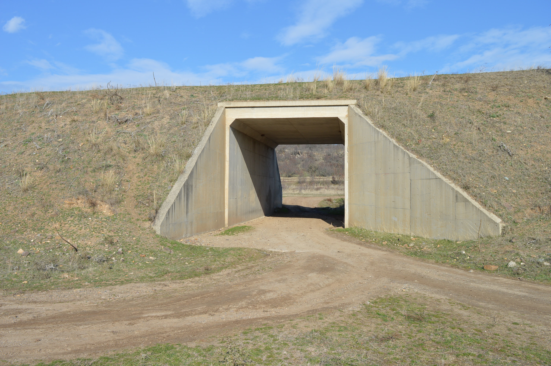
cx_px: 276
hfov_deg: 62.0
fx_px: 459
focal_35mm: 30
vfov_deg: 43.5
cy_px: 183
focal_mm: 20
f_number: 8
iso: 100
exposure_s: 1/250
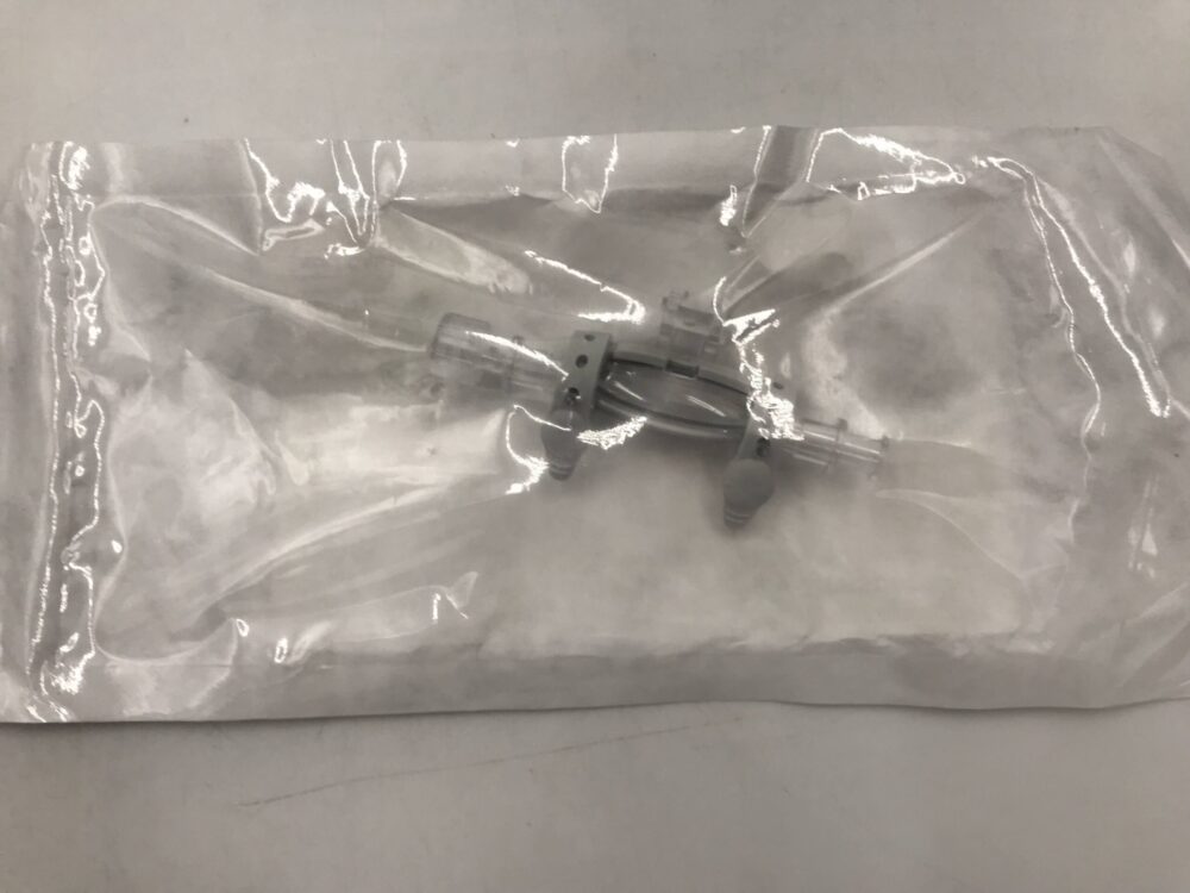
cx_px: 595
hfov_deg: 63.4
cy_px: 446
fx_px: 963
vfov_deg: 49.7
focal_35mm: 28
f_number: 1.8
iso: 25
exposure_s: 1/60
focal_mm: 3.99
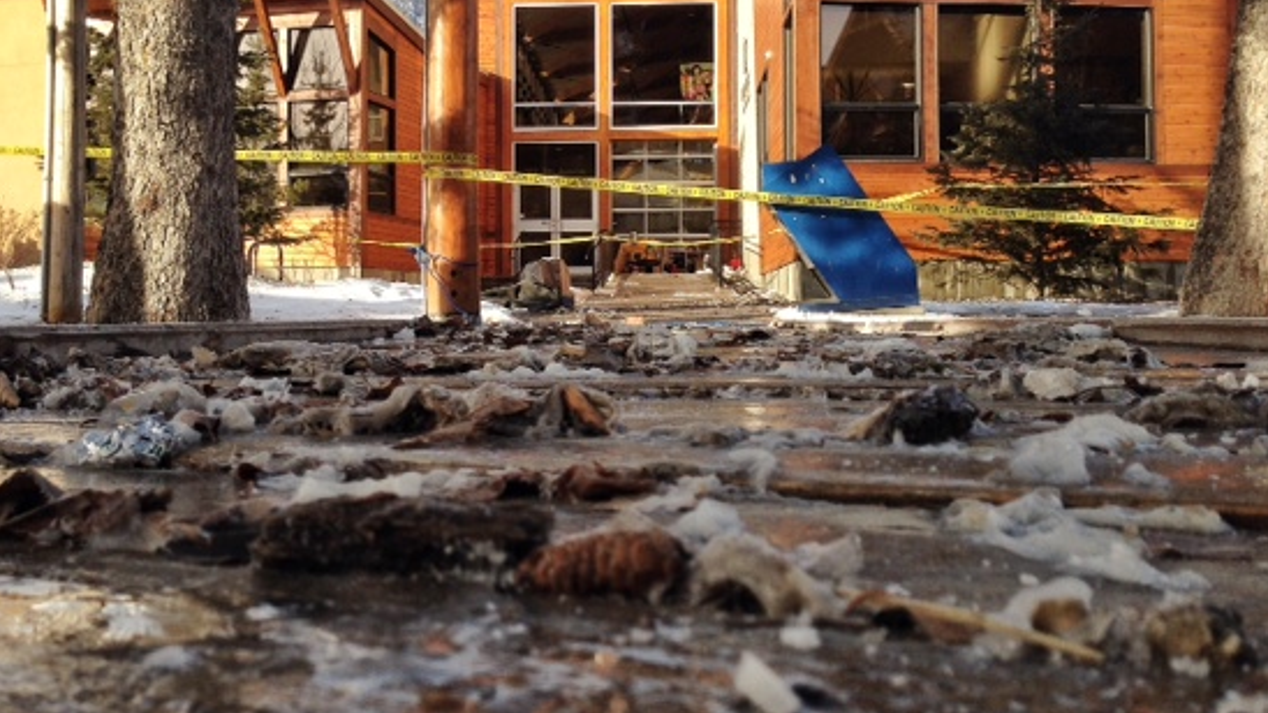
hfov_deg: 48.2
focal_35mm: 42
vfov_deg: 28.2
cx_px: 551
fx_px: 1412
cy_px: 257
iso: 50
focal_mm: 4.12
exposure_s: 1/480
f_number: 2.4
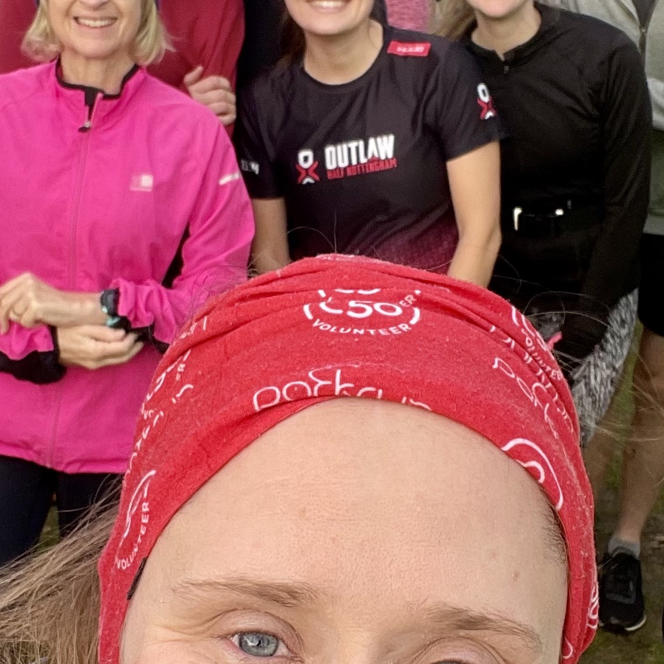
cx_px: 318
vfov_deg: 24.3
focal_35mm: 71
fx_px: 1541
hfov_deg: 24.3
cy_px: 320
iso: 40
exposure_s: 1/121
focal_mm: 2.71
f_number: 2.2
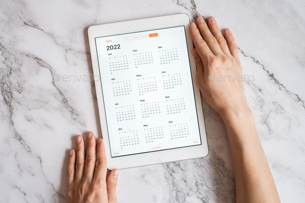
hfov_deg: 39.6
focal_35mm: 50
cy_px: 102
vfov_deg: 27.0
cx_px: 152
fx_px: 423
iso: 400
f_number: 4
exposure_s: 1/20
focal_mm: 50
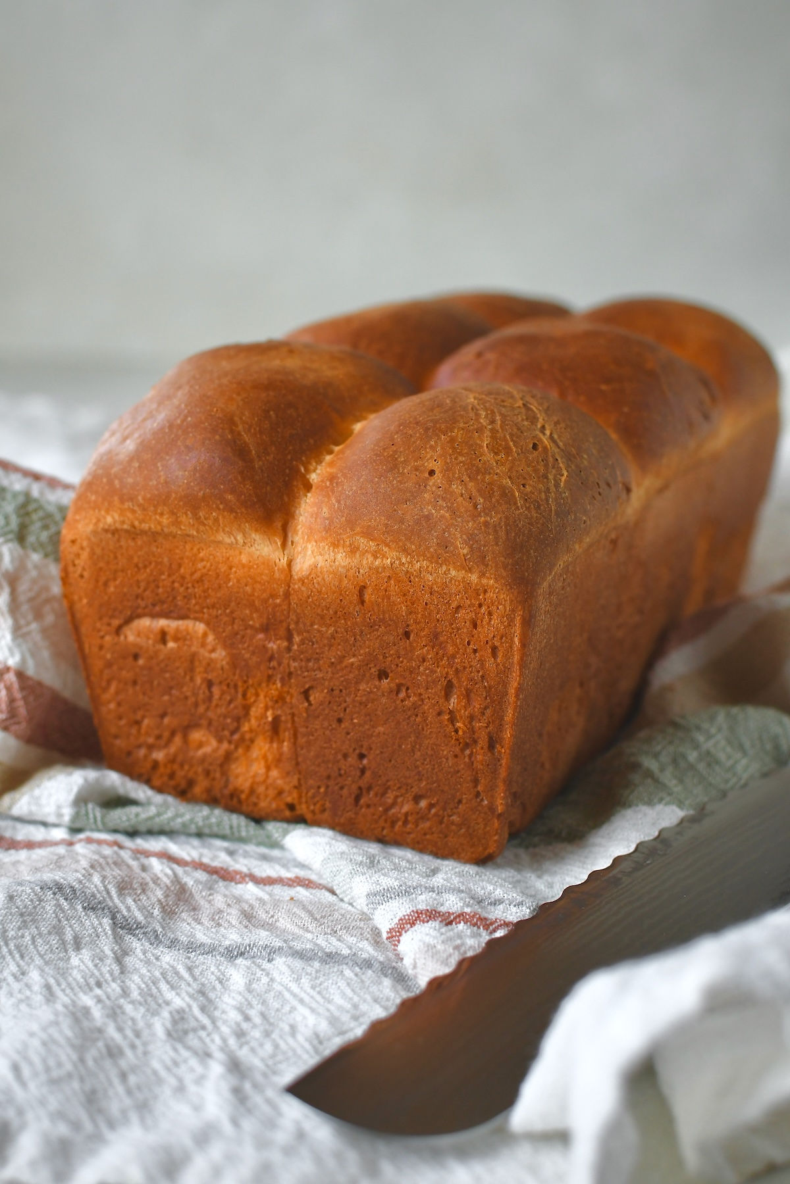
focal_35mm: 52
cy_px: 592
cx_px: 395
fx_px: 1712
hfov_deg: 26.0
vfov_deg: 38.2
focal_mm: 35
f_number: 4.5
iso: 800
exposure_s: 1/200
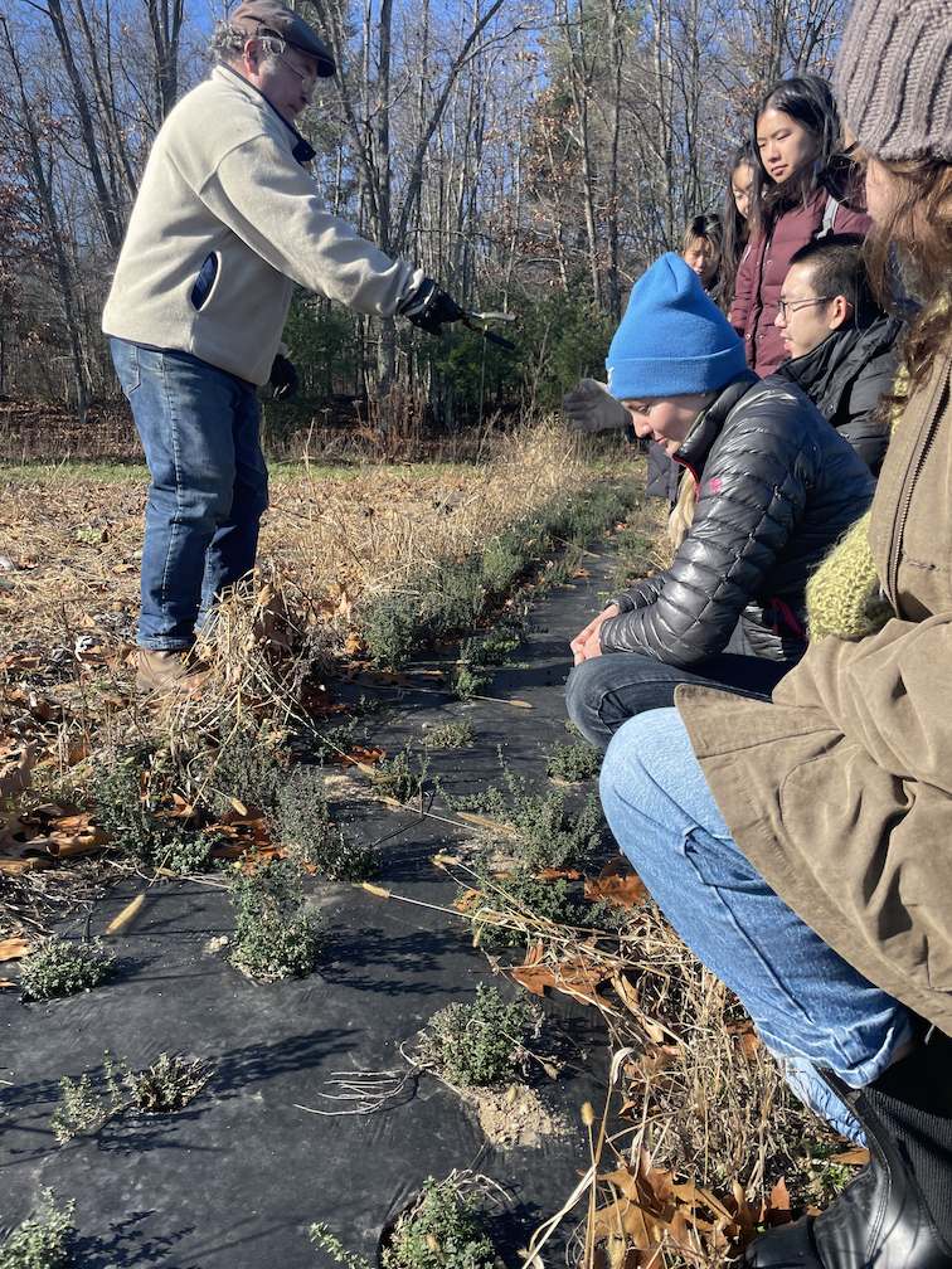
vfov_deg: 67.3
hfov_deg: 53.1
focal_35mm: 26
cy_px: 634
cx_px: 476
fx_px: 953
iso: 32
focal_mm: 4.2
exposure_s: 1/1531
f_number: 1.6
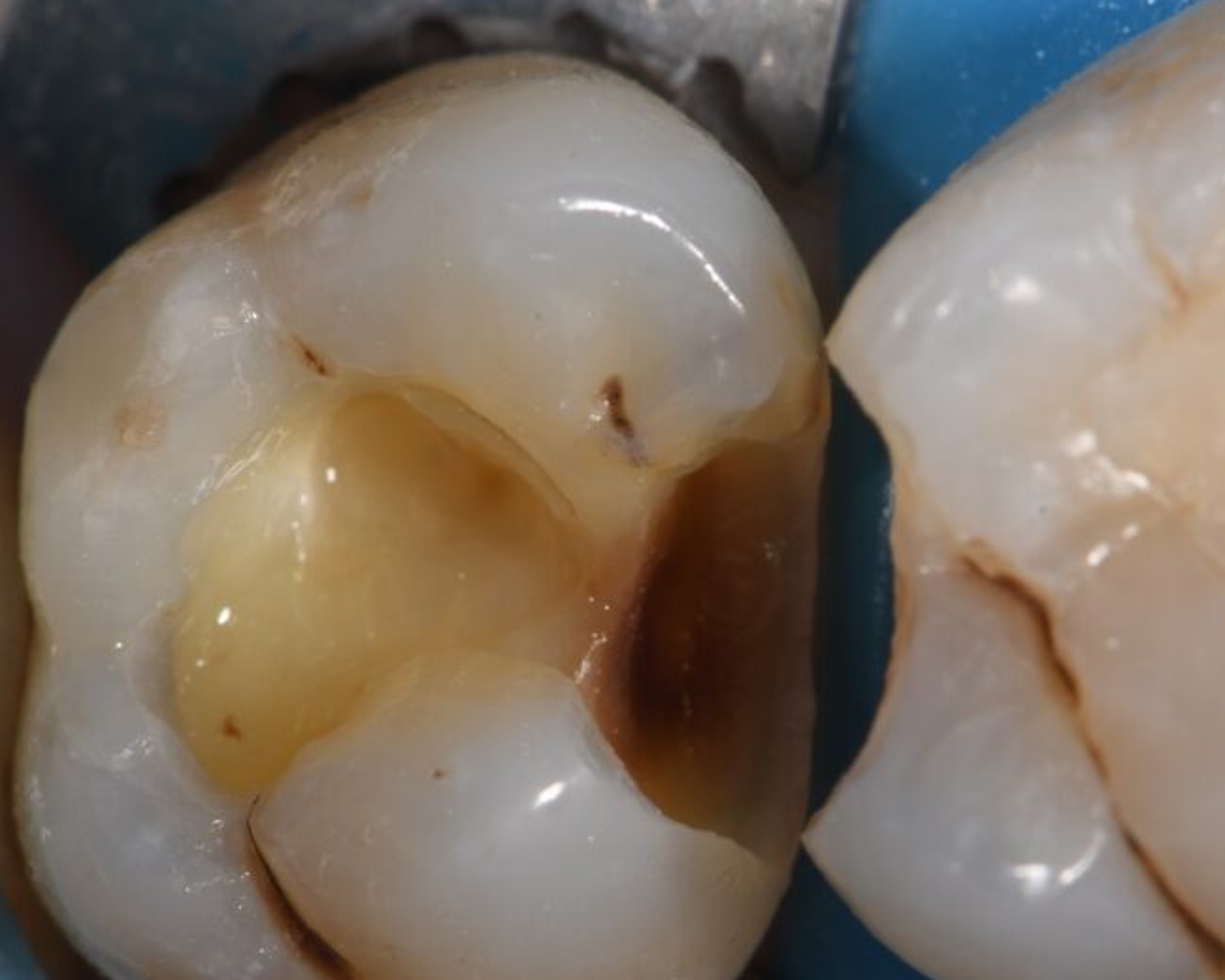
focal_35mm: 232
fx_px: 8411
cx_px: 829
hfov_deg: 8.3
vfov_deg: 6.7
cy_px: 605
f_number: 32
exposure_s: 1/160
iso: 200
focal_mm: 105
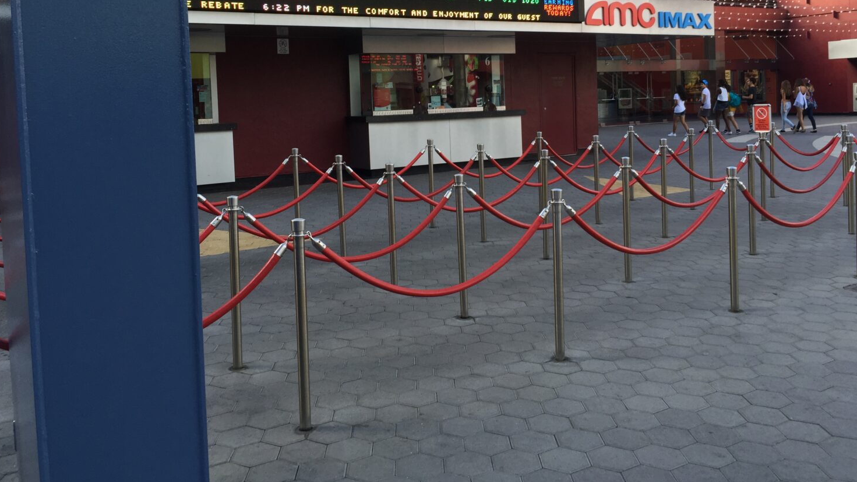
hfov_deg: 59.5
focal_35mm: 33
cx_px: 440
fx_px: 750
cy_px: 148
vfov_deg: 35.2
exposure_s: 1/120
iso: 32
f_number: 2.2
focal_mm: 4.15
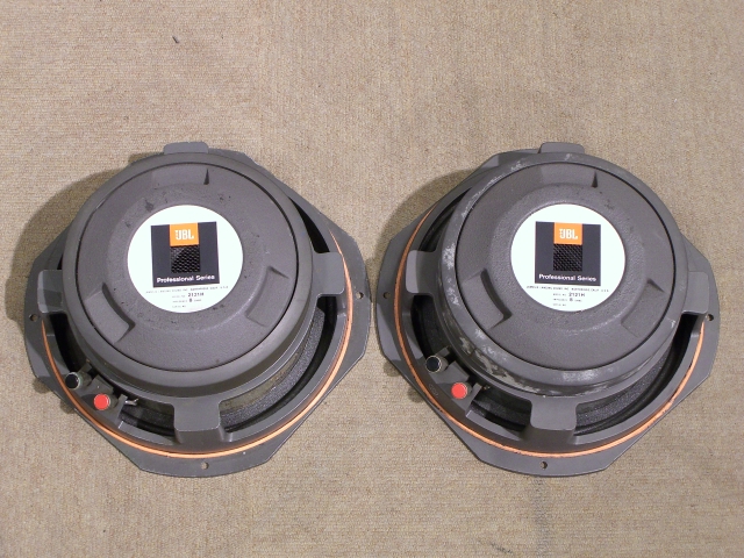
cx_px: 372
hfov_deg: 24.4
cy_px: 279
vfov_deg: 18.4
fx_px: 1719
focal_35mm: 80
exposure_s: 1/13
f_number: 4.4
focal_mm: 16.6
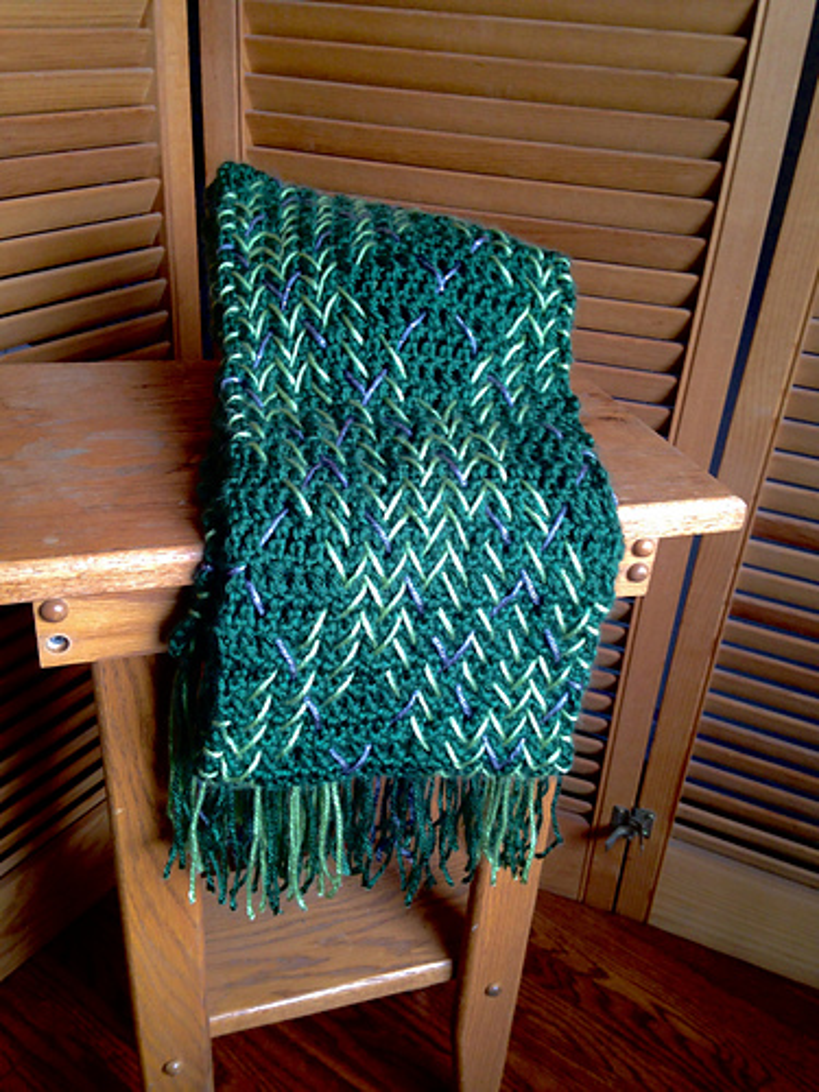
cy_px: 546
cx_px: 410
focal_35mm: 33
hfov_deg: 42.9
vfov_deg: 55.4
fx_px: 1041
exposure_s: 1/20
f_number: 2.4
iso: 80
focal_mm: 4.12
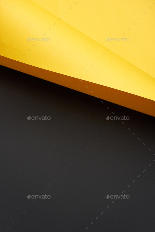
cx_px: 78
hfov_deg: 19.5
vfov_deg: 28.8
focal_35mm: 70
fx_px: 452
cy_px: 116
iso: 160
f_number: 9
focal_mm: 70
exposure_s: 1/160
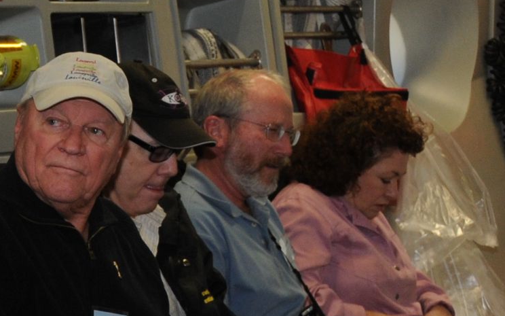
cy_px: 391
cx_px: -215
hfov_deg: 11.1
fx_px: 2506
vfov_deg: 7.1
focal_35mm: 182
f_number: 5.6
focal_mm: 29
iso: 400
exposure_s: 1/60
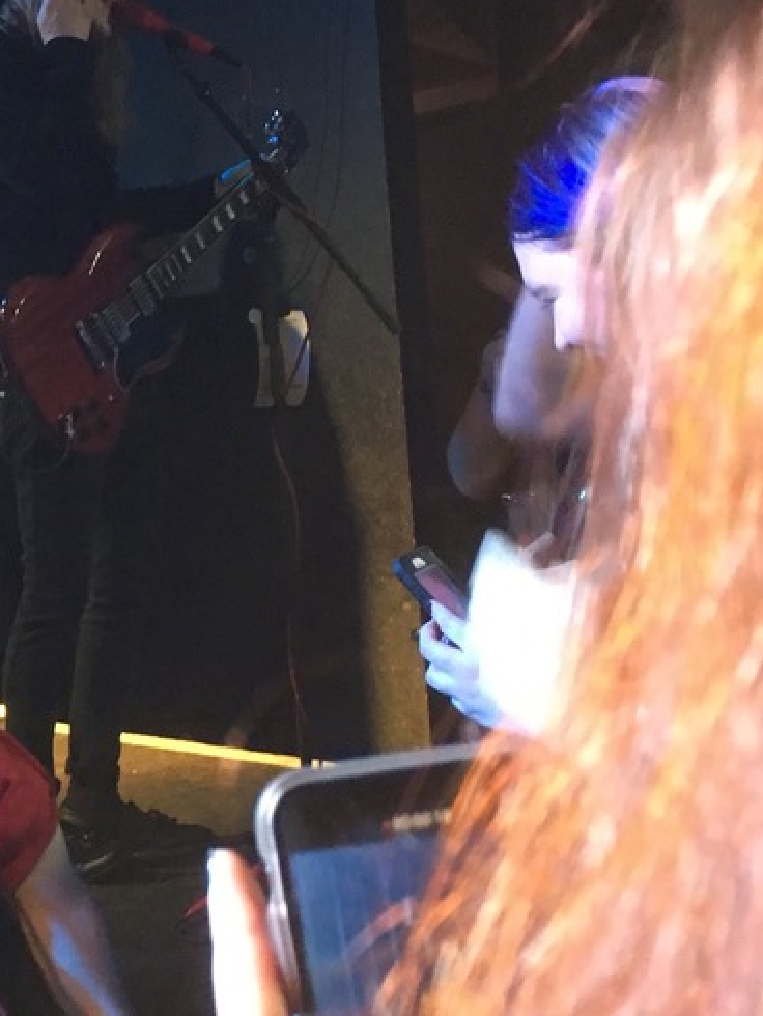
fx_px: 2085
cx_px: -137
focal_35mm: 71
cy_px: 543
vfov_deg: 27.4
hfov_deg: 19.6
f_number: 2.2
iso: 200
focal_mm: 4.15
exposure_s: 1/20
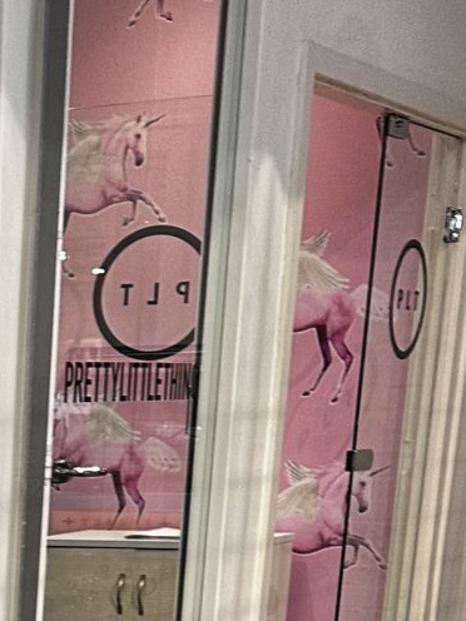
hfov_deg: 13.5
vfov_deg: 16.9
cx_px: -346
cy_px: 1064
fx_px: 1777
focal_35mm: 99
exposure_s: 1/50
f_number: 1.78
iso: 200
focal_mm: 6.86
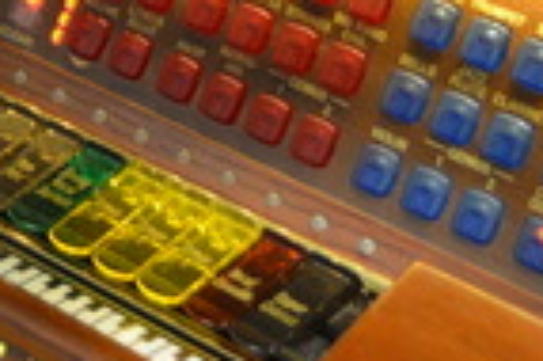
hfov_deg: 12.0
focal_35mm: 167
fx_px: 2516
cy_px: -450
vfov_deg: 7.7
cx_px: -167
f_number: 4
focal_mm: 24
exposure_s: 1/50
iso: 800
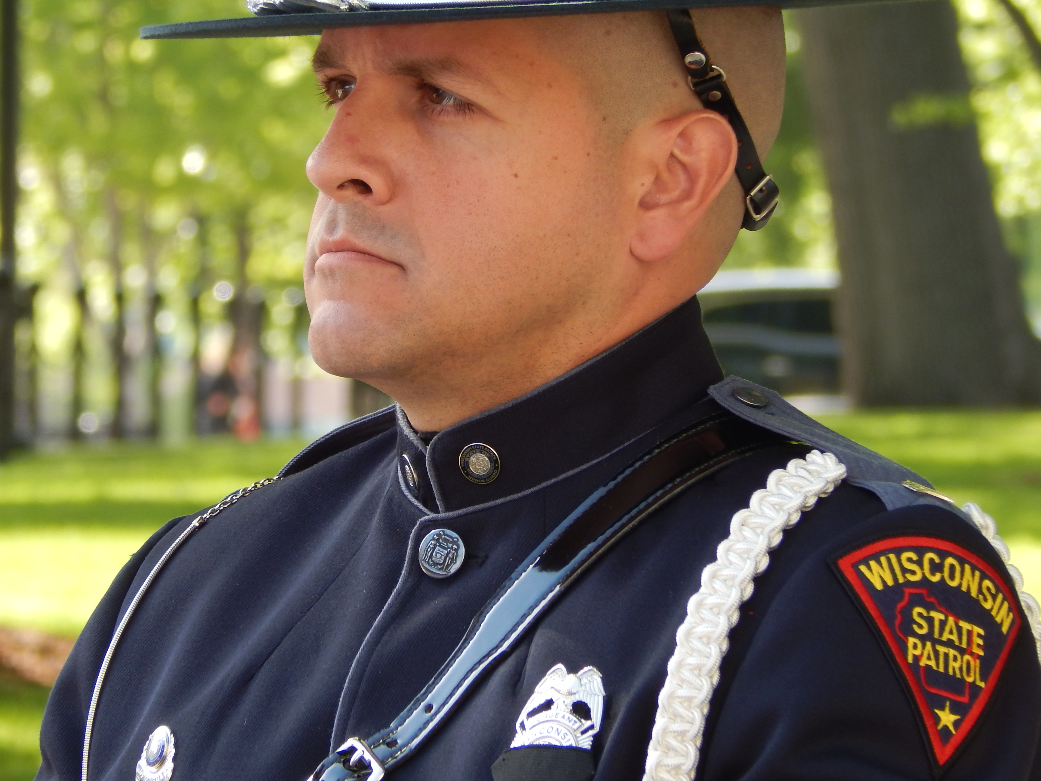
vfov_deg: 3.2
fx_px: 14135
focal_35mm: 470
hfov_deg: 4.2
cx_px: 447
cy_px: 385
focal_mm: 69
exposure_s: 1/60
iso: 125
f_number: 5.7
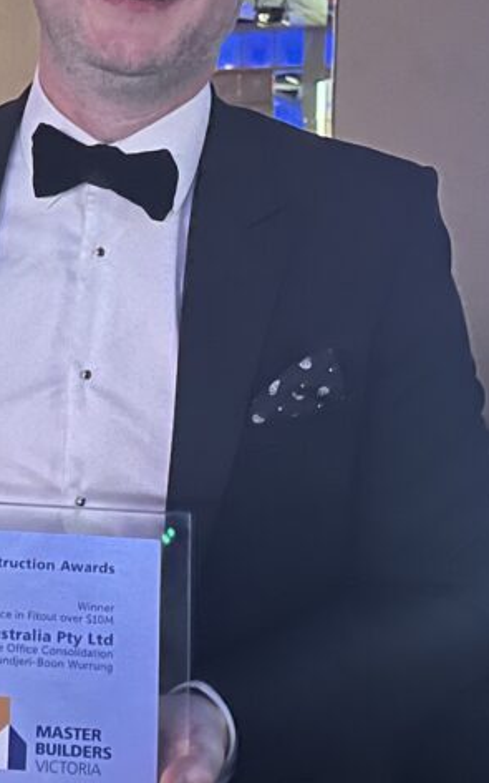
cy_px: 312
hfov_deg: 17.8
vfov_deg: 29.3
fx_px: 1493
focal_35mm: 70
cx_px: -71
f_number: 1.6
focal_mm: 5.1
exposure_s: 1/17
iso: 1000
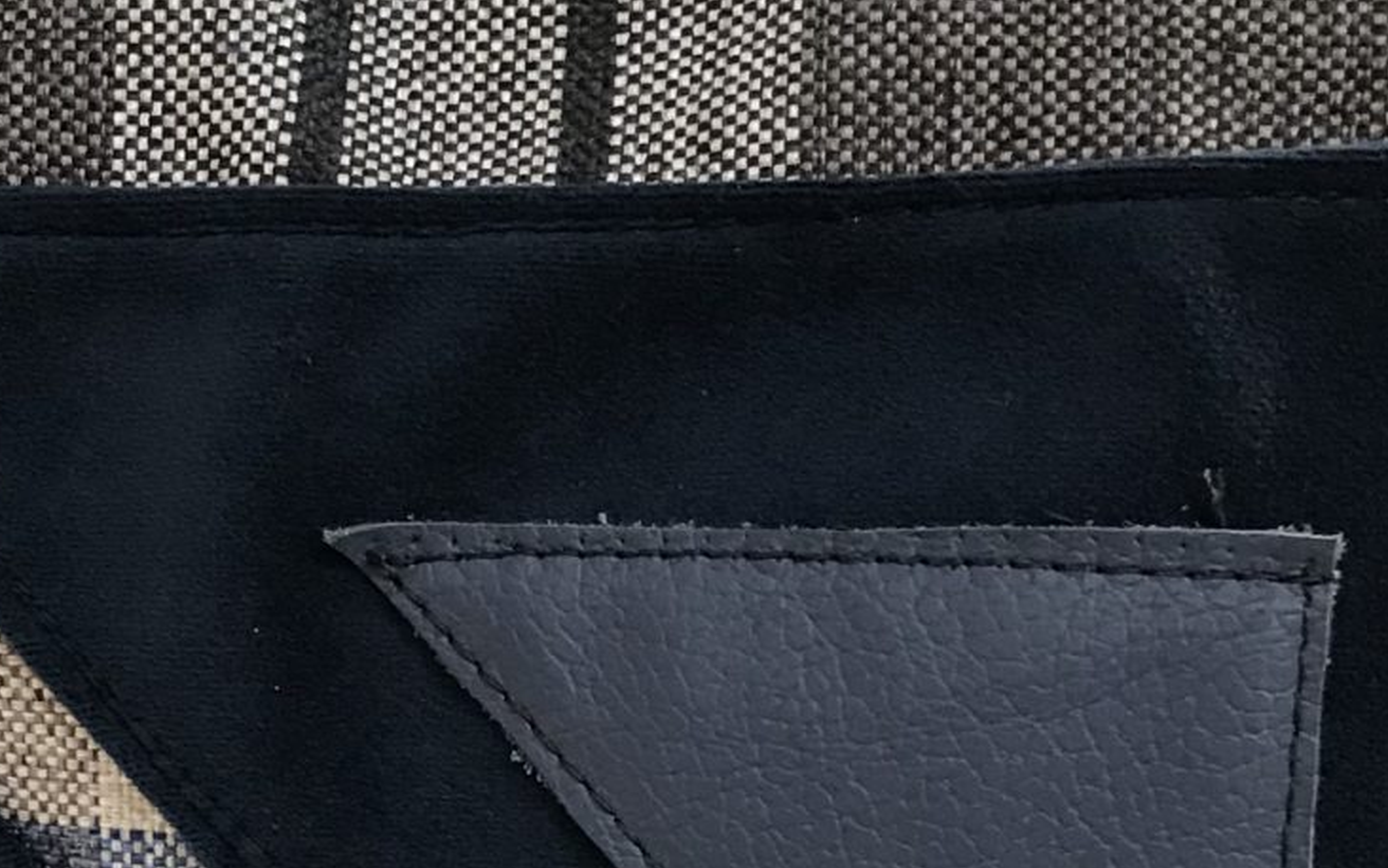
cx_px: 427
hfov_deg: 24.8
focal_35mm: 83
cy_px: 1171
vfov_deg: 14.9
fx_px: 3141
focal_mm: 3.99
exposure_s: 1/17
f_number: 1.8
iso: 64
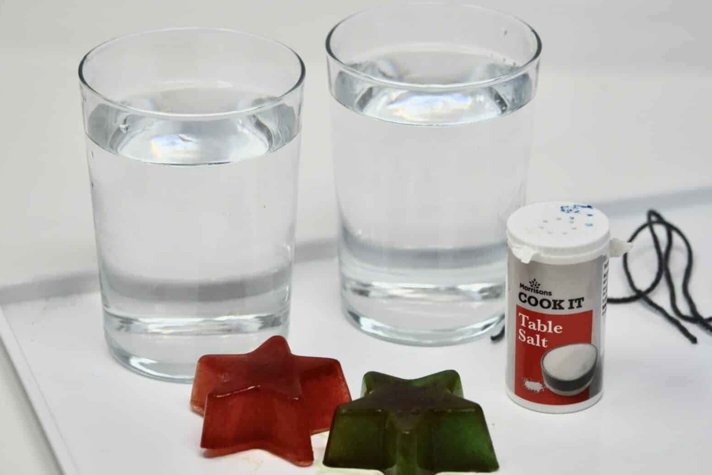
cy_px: 228
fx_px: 3165
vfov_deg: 8.6
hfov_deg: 12.8
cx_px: 406
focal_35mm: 160
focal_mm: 122
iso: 400
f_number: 5.6
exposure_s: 1/320
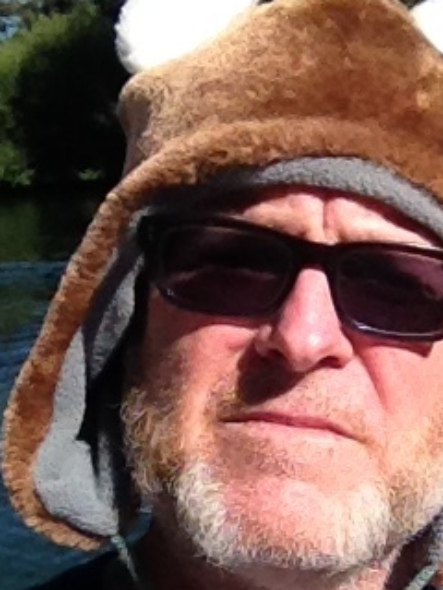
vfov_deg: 27.7
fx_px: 1194
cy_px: 367
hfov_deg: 20.9
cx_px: 323
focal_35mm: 70
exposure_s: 1/5319
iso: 160
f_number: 2.4
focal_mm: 1.85
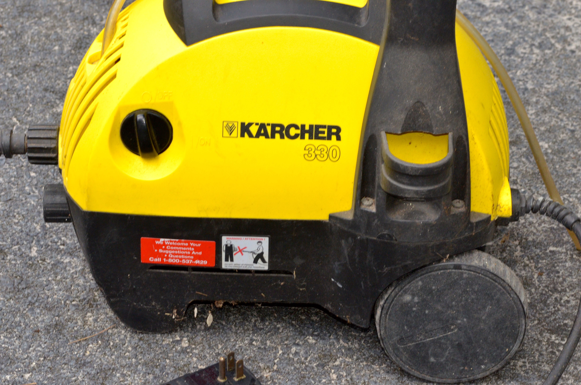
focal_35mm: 128
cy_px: 192
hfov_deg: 16.1
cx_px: 290
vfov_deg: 10.7
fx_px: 2053
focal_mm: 85
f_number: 13
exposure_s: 1/60
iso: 800
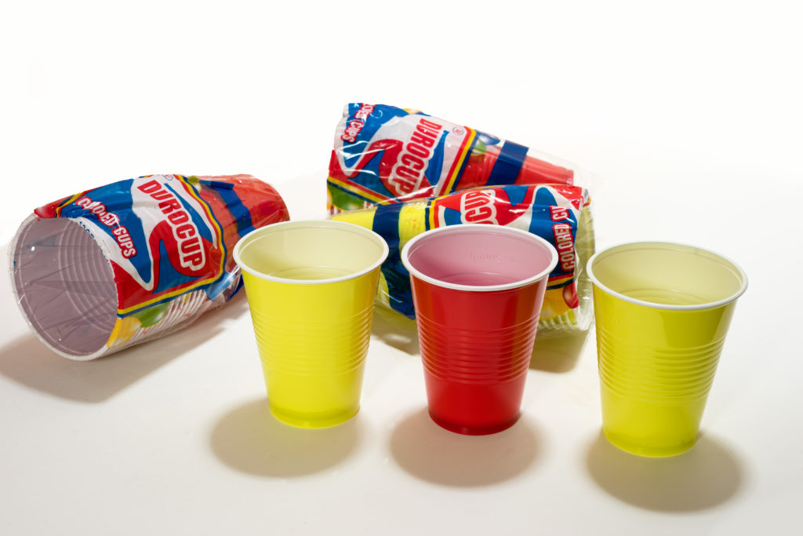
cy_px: 268
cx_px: 402
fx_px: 1115
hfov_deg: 39.6
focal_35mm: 50
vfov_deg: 27.0
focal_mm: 50
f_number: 11
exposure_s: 1/200
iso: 125
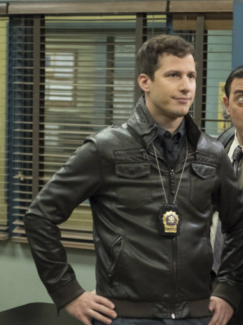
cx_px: 203
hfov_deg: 12.2
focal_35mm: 121
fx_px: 1133
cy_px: 163
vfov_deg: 16.3
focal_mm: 55
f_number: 2.8
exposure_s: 1/160
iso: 3200
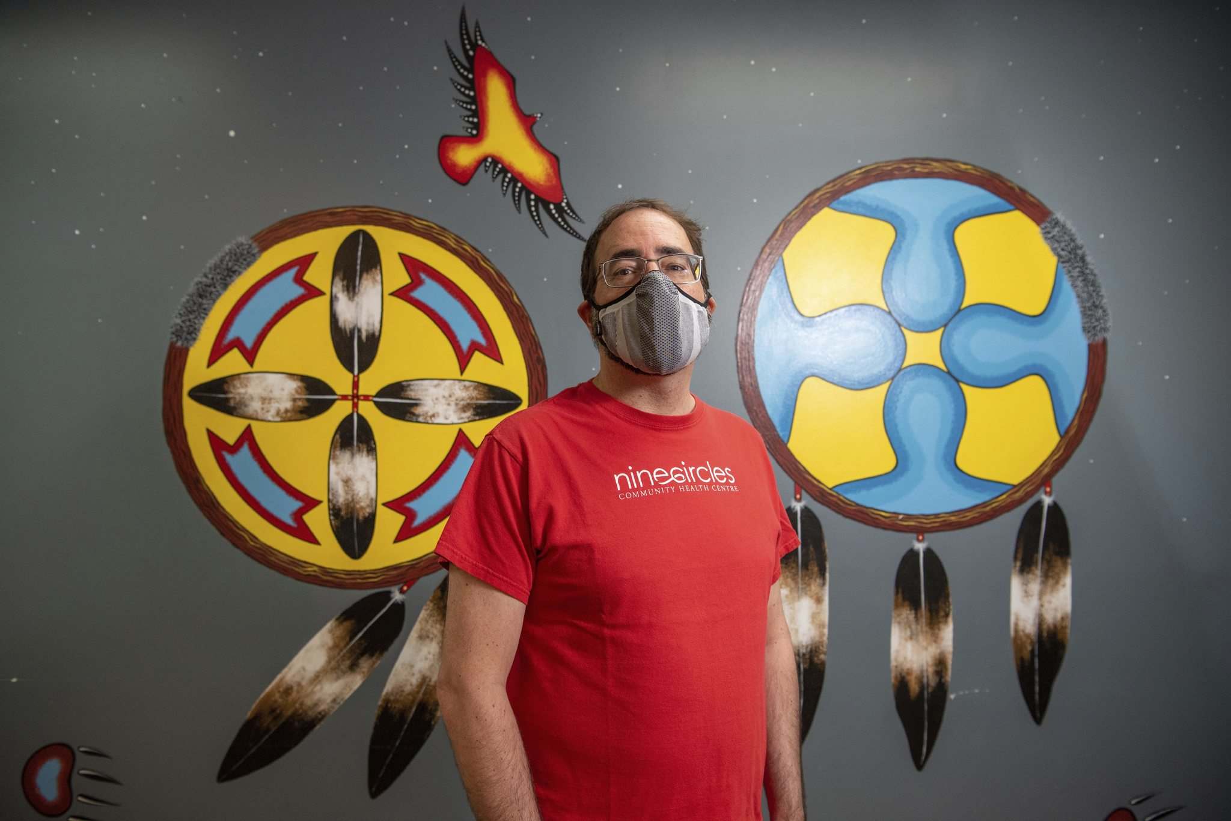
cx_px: 616
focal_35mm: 31
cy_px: 410
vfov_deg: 42.4
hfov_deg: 60.3
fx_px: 1060
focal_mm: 31
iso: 2000
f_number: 4.5
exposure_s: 1/200
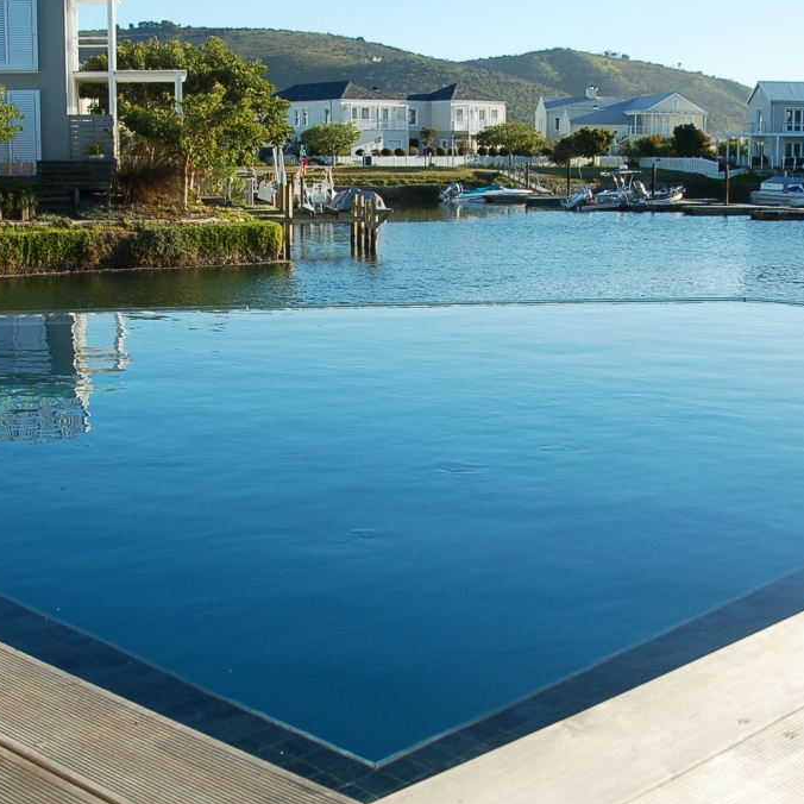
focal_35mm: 54
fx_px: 1419
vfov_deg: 31.6
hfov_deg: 31.6
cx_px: 403
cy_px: 403
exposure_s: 1/250
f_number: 8
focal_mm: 28
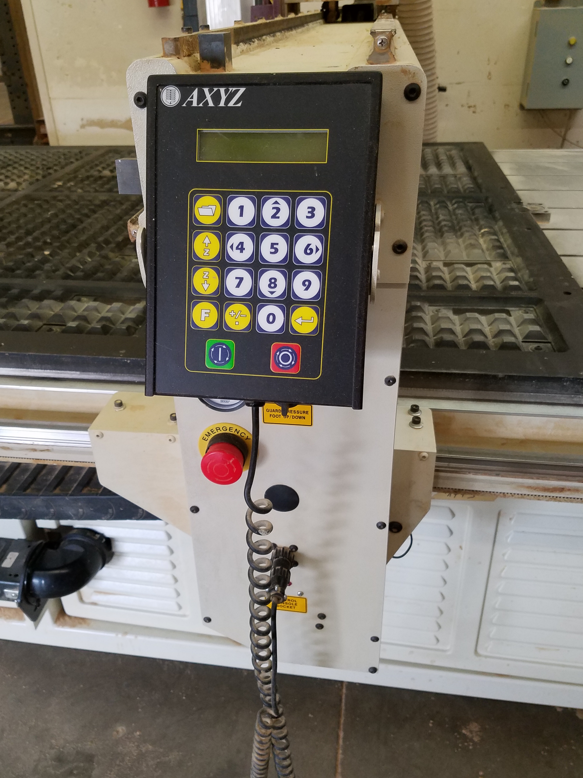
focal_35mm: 27
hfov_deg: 51.3
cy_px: 394
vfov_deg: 65.3
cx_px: 284
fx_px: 606
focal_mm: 4.2
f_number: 1.7
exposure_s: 1/60
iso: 160
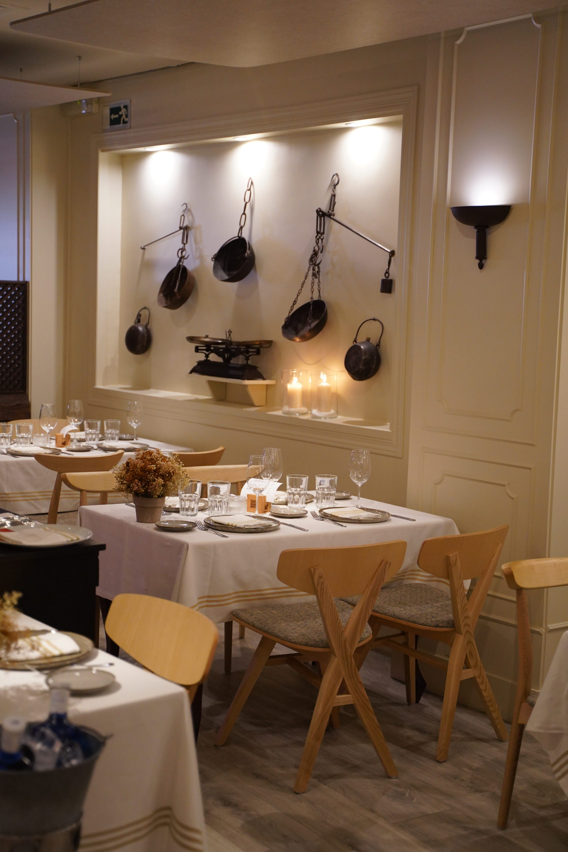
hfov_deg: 25.1
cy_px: 426
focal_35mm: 54
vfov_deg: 36.9
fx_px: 1278
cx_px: 284
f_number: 2.8
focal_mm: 54
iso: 2500
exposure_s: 1/160
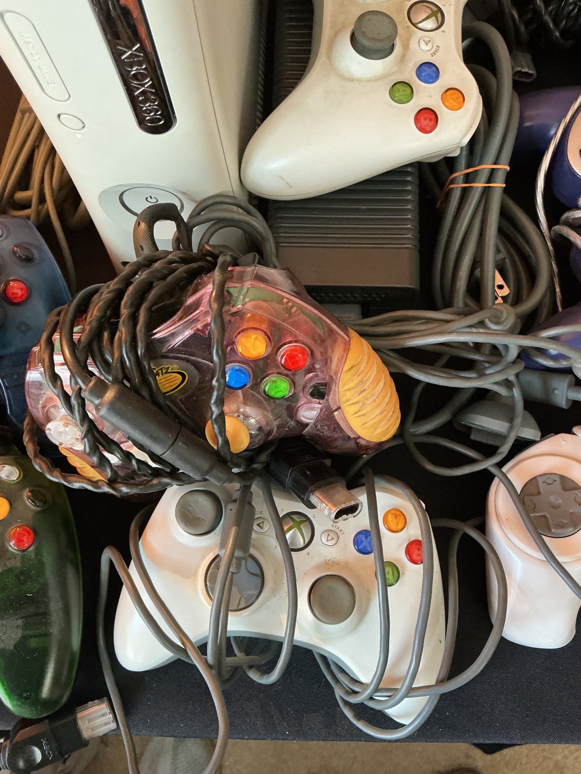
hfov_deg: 48.2
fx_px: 649
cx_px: 290
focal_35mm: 29
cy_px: 387
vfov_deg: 61.7
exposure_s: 1/30
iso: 320
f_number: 1.8
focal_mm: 3
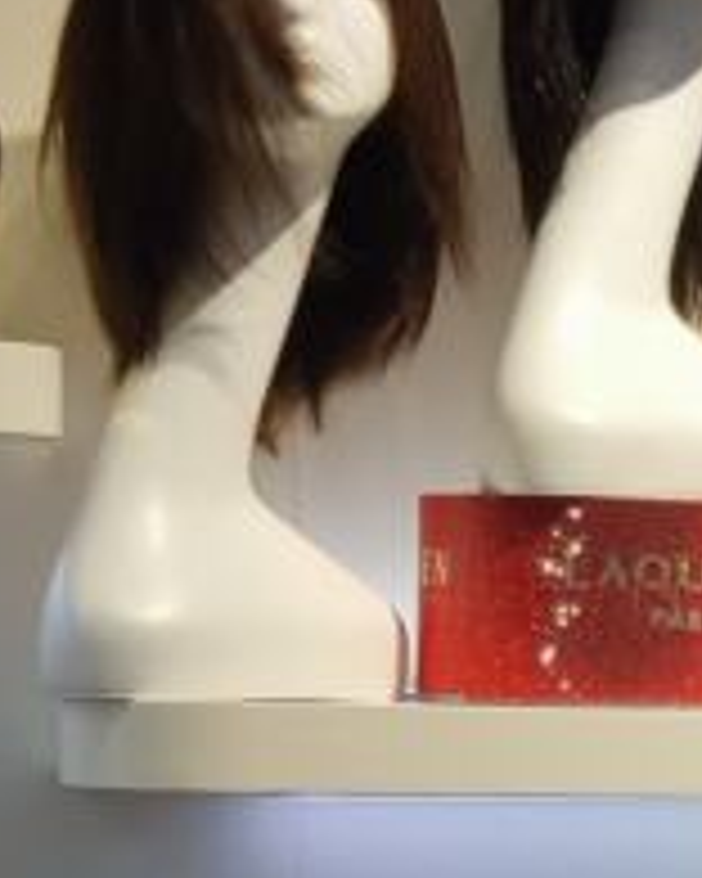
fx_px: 4389
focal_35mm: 169
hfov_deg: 8.4
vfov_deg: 11.3
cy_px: 795
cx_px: 1696
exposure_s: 1/100
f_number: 1.79
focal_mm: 4.71
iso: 53
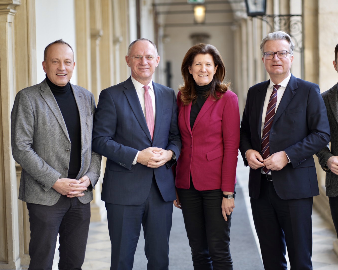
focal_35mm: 96
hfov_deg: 19.9
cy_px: 135
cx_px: 197
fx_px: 960
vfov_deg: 16.0
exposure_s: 1/125
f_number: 2.2
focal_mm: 85
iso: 100
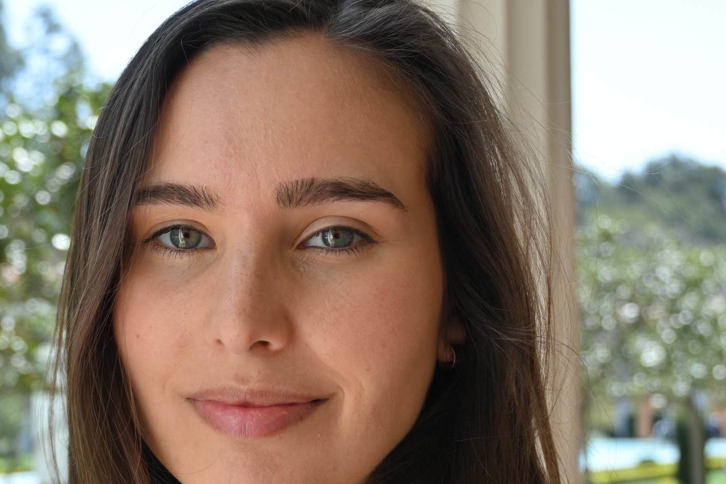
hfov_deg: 21.4
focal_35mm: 95
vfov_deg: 14.3
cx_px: 250
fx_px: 1915
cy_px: 373
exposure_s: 1/250
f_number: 5.6
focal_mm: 33
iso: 110
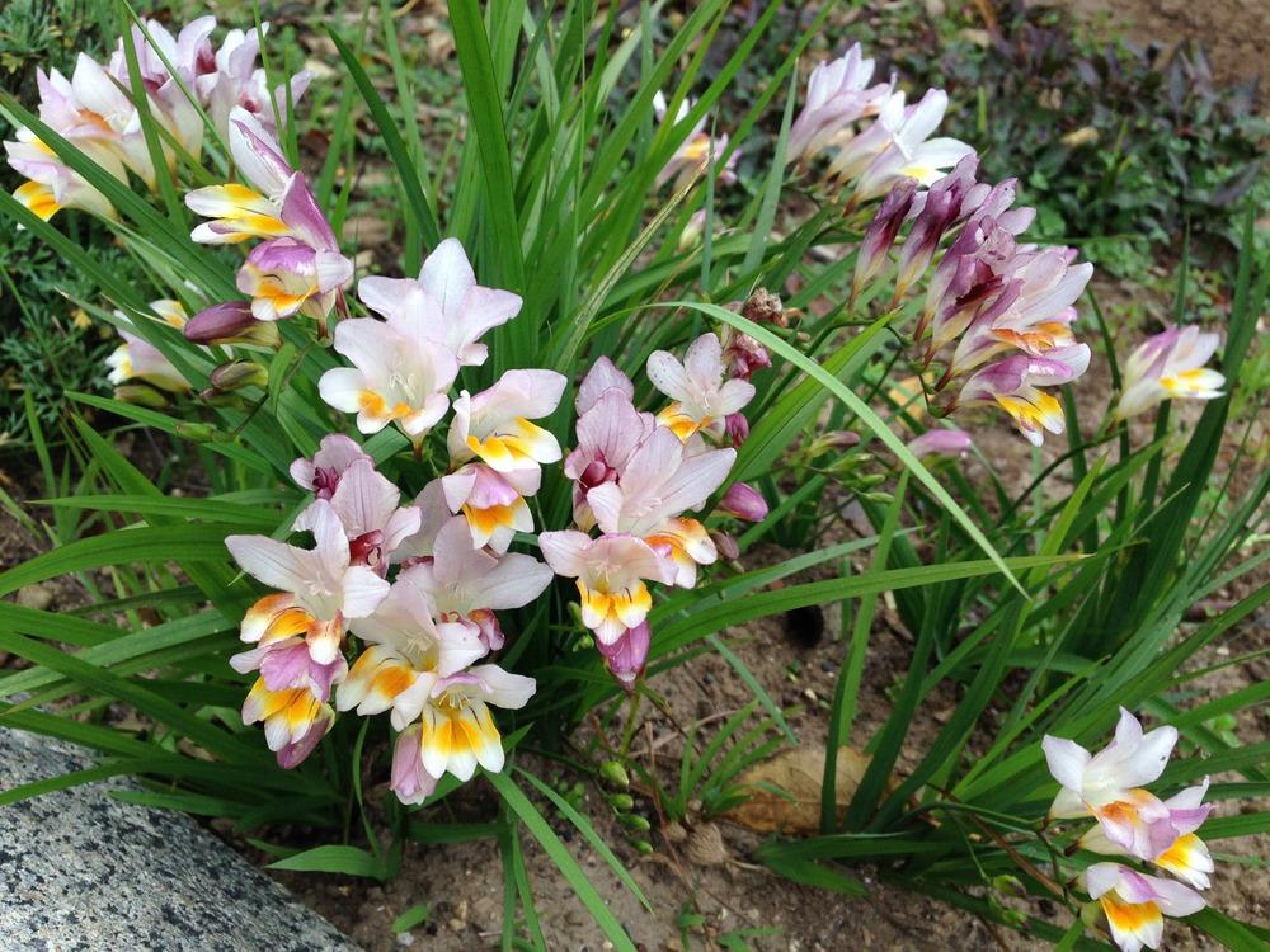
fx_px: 1211
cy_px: 476
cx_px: 635
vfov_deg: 42.9
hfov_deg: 55.4
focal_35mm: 33
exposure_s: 1/120
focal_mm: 4.12
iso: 80
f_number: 2.4
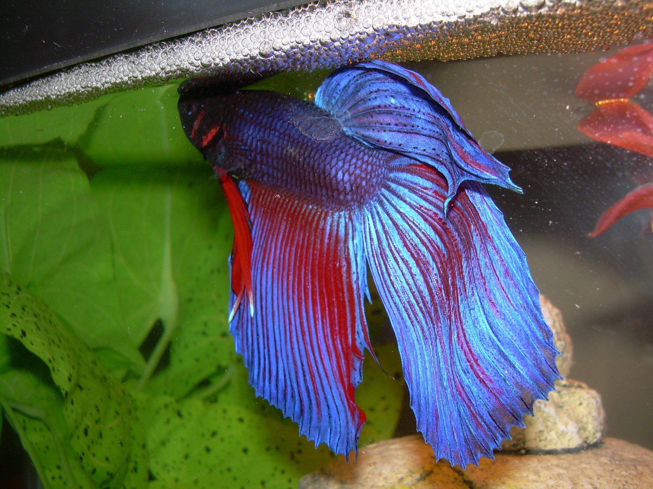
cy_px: 244
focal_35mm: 38
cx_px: 326
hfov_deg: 49.0
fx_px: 717
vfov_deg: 37.7
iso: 55
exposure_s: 1/60
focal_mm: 6.3
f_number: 4.6
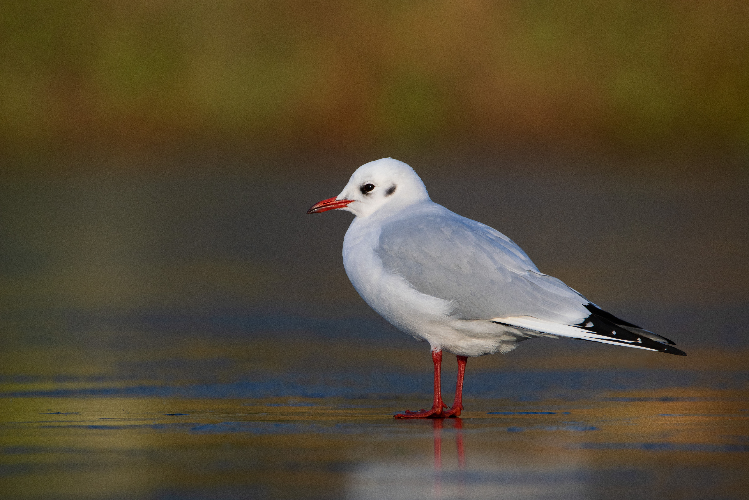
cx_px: 374
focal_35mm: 750
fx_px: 15603
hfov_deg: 2.7
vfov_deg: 1.8
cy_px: 250
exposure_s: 1/1000
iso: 180
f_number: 6
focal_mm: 500
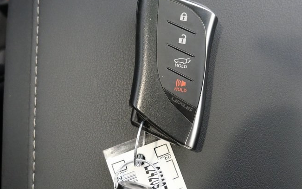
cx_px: 154
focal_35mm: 40
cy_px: 90
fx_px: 329
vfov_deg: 32.0
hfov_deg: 49.3
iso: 3200
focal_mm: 12
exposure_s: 1/10
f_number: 3.5
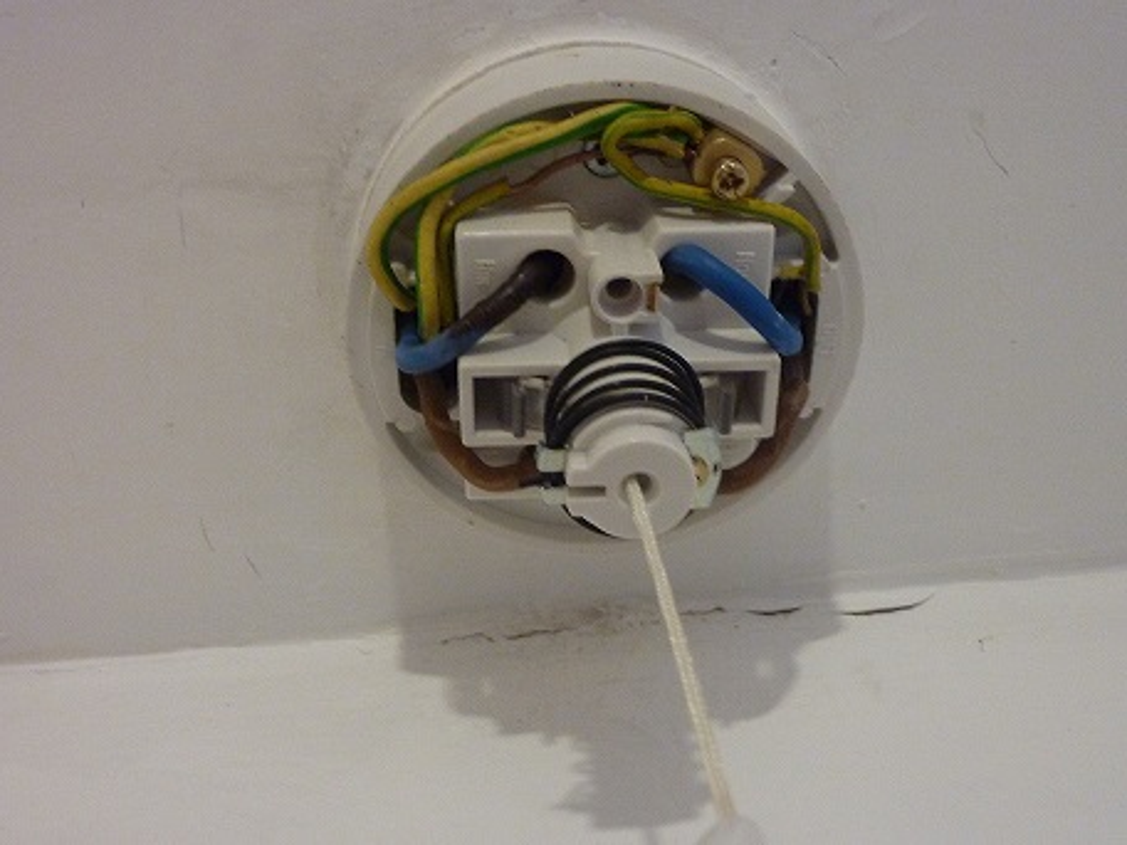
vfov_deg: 40.7
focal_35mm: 35
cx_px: 564
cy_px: 422
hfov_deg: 52.6
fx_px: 1140
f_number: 3.5
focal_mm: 5.7
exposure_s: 1/25
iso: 400
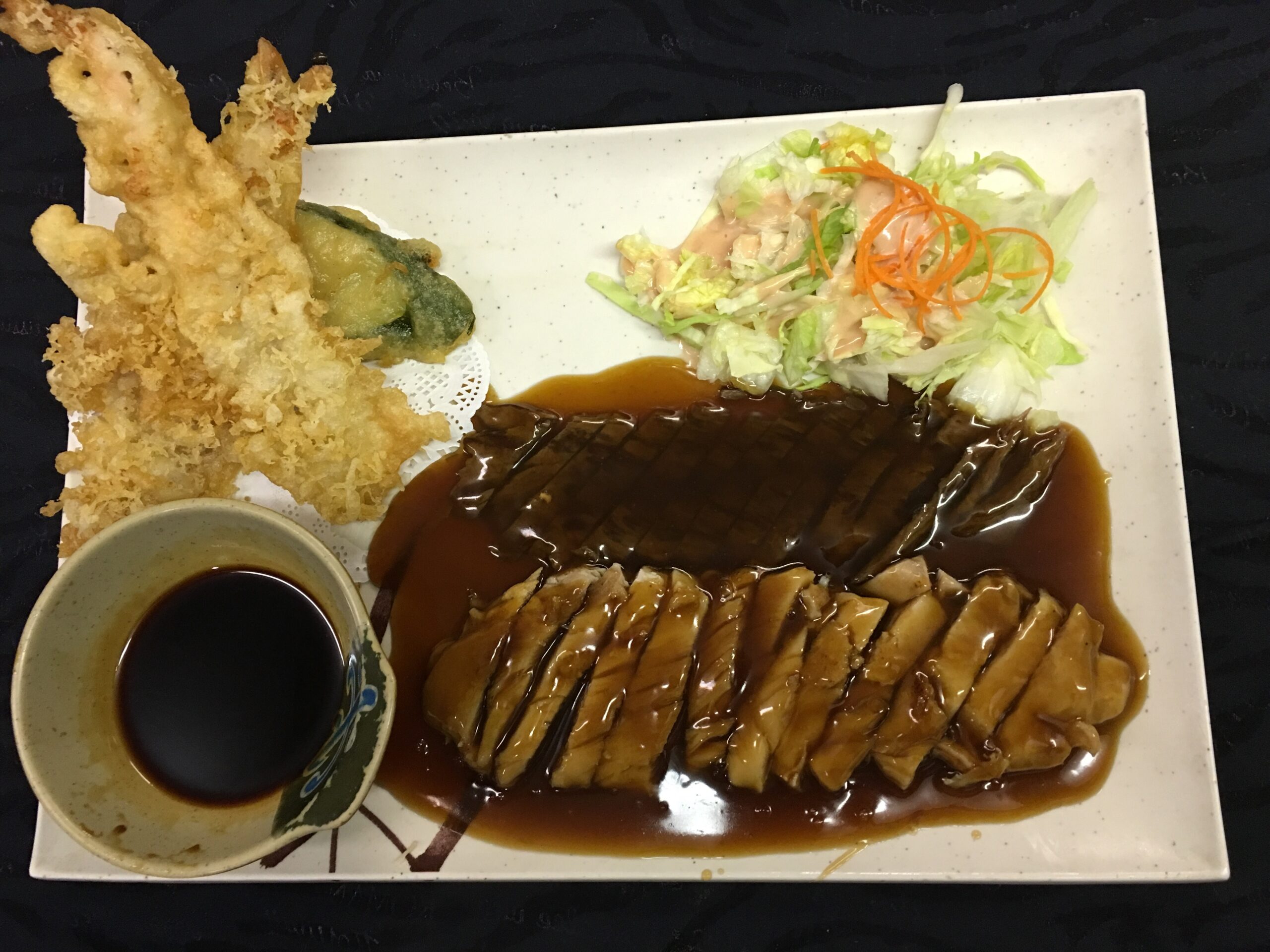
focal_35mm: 29
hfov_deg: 61.7
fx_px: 1064
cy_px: 476
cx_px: 635
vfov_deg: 48.2
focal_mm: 4.15
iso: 80
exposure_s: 1/15
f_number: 2.2
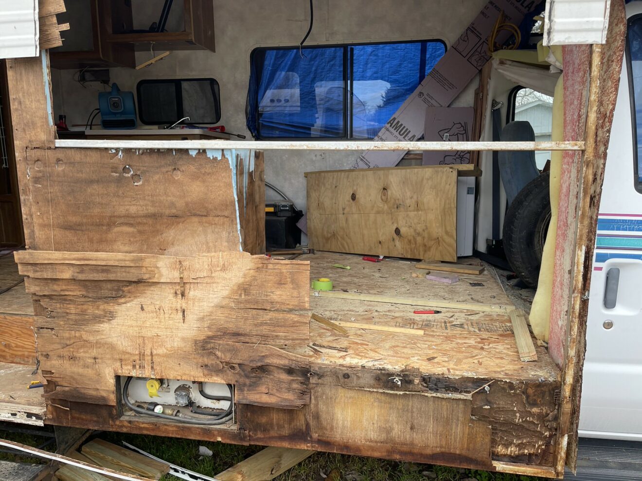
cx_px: 321
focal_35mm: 26
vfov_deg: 53.1
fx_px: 482
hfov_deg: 67.3
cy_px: 240
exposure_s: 1/472
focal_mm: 5.1
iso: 32
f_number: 1.6
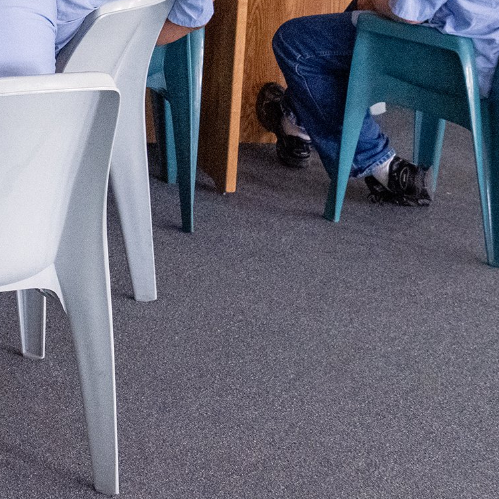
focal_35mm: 119
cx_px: -303
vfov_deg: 14.2
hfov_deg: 13.6
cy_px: -88
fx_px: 1941
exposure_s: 1/320
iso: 10000
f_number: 5
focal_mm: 35
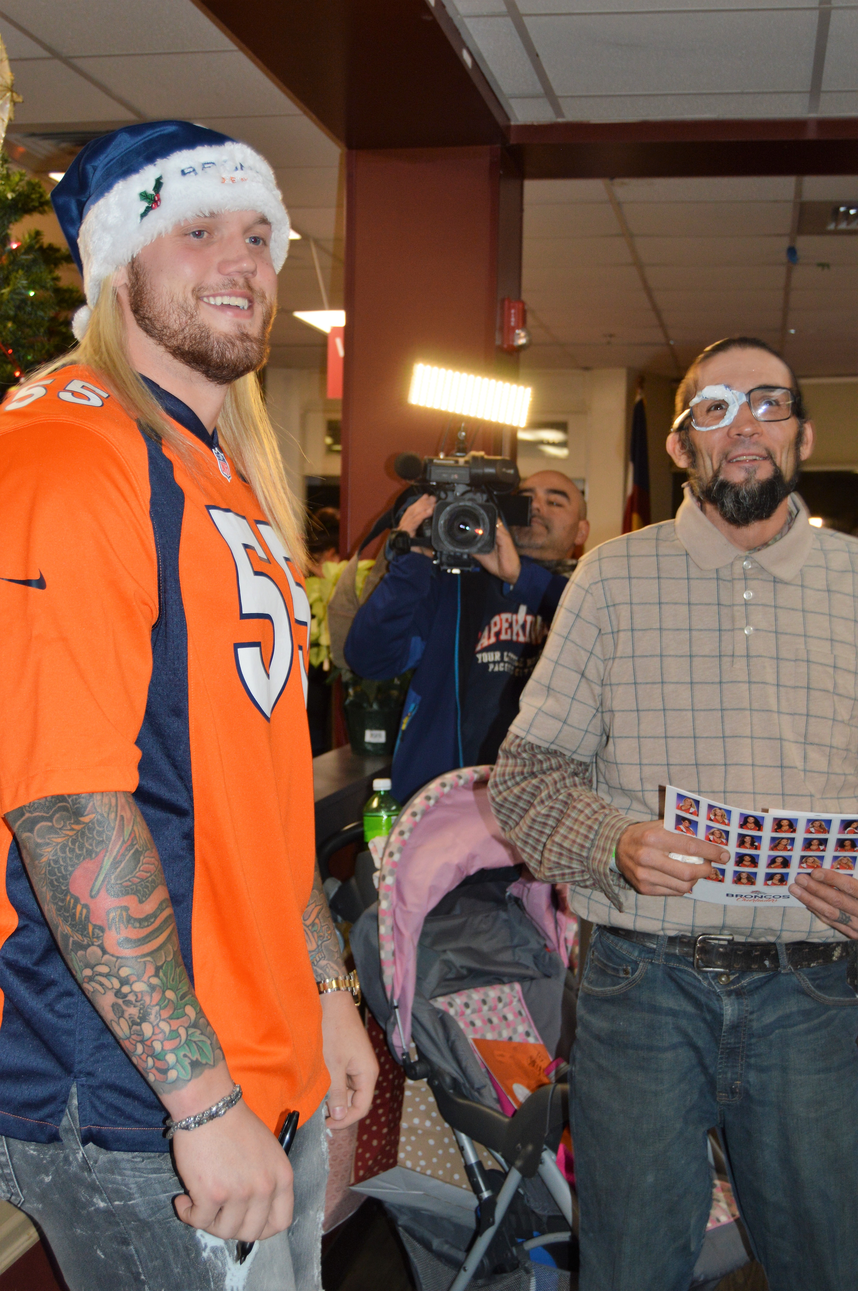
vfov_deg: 42.4
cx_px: 429
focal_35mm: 46
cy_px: 646
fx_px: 1665
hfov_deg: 28.9
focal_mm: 31
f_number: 4.2
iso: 450
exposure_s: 1/60
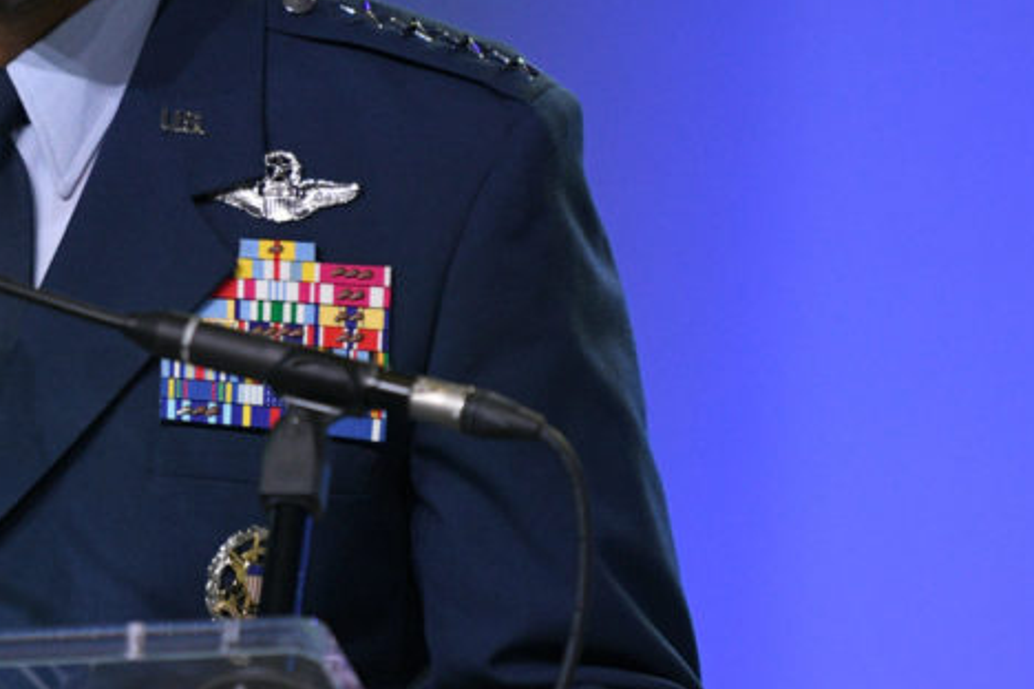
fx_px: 18840
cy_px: 136
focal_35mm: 656
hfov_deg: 3.1
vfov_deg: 2.1
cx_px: -18
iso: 2000
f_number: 2.8
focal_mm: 200
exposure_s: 1/500
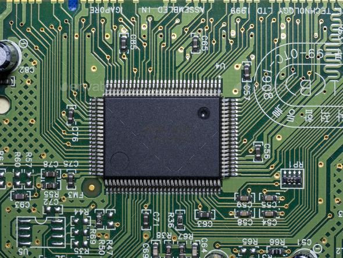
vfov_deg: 12.4
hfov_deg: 16.4
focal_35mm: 120
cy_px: 129
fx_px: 1190
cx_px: 172
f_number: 14
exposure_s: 1/13
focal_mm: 60
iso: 200
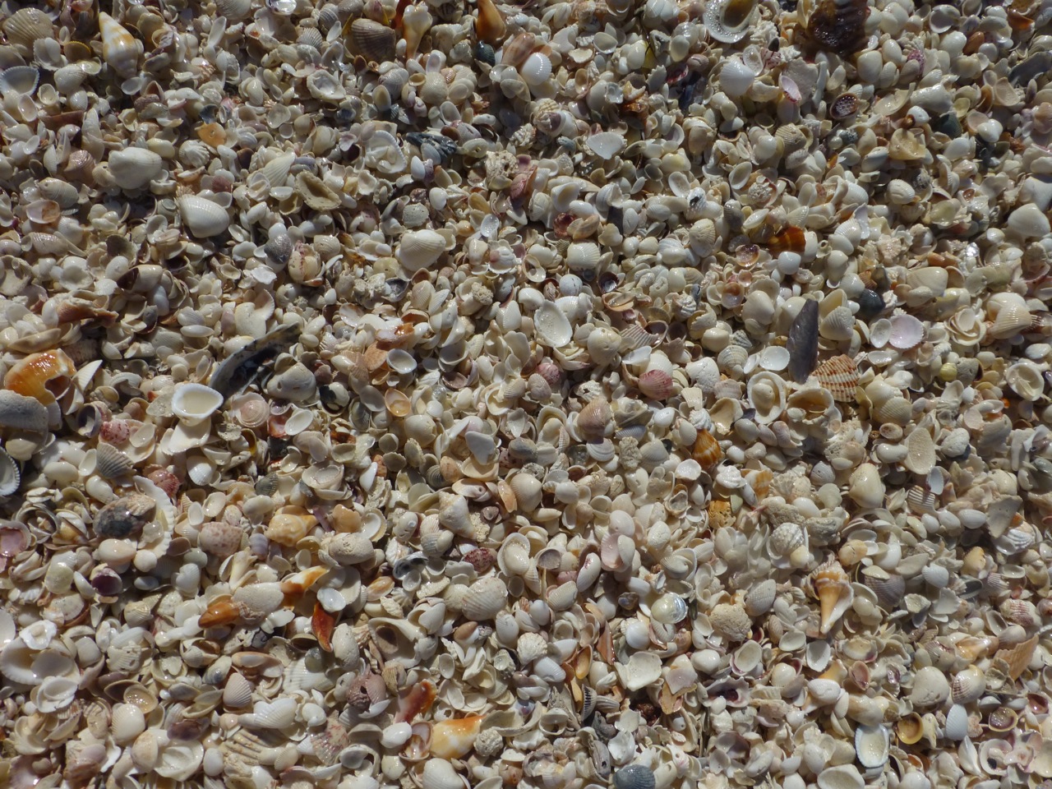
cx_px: 526
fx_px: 729
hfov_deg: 71.6
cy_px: 394
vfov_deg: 56.8
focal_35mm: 24
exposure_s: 1/2000
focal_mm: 4.3
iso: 100
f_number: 4.5
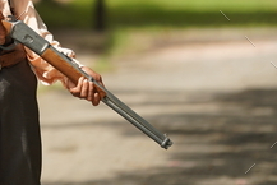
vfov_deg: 5.9
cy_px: -27
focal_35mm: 231
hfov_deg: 8.8
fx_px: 1779
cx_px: -75
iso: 100
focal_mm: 85
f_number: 1.4
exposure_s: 1/5000
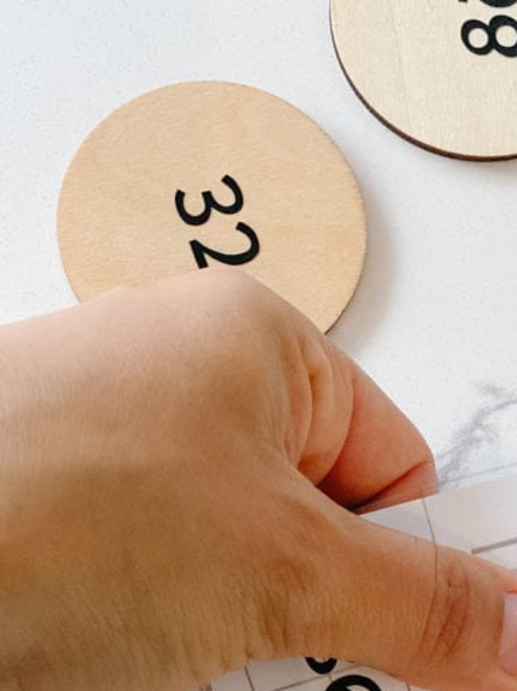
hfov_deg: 13.4
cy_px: 548
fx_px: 2173
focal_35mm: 109
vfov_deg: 17.9
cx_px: 525
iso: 125
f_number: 2
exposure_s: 1/120
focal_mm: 6
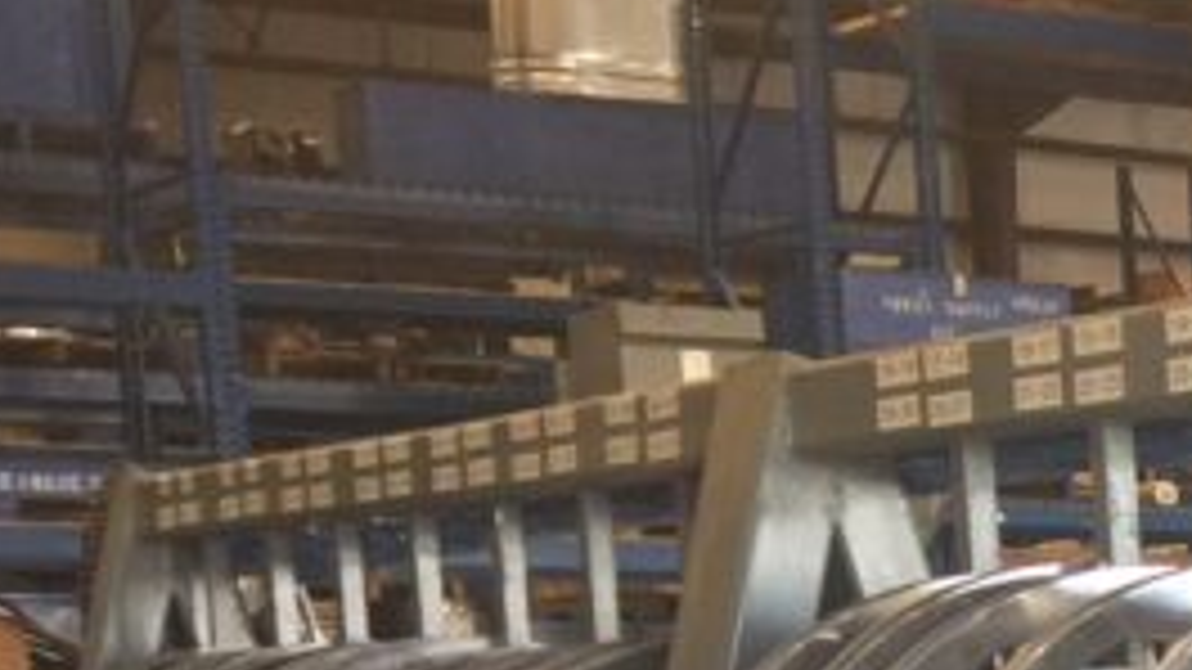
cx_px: 2137
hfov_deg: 15.1
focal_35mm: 123
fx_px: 3887
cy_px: 1446
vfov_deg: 9.1
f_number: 2.2
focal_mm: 4.15
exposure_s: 1/15
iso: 32
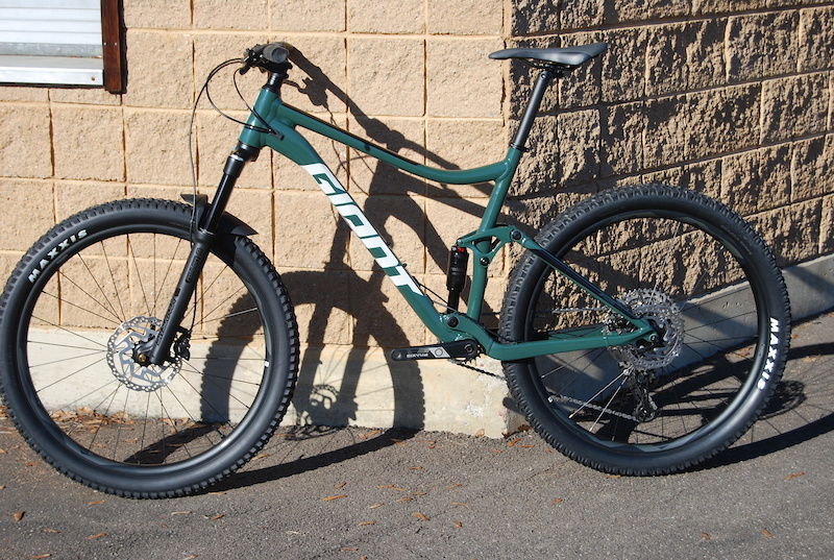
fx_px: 1602
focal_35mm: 69
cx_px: 417
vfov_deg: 19.8
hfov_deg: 29.2
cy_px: 280
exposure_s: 1/250
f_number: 8
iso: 100
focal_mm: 46
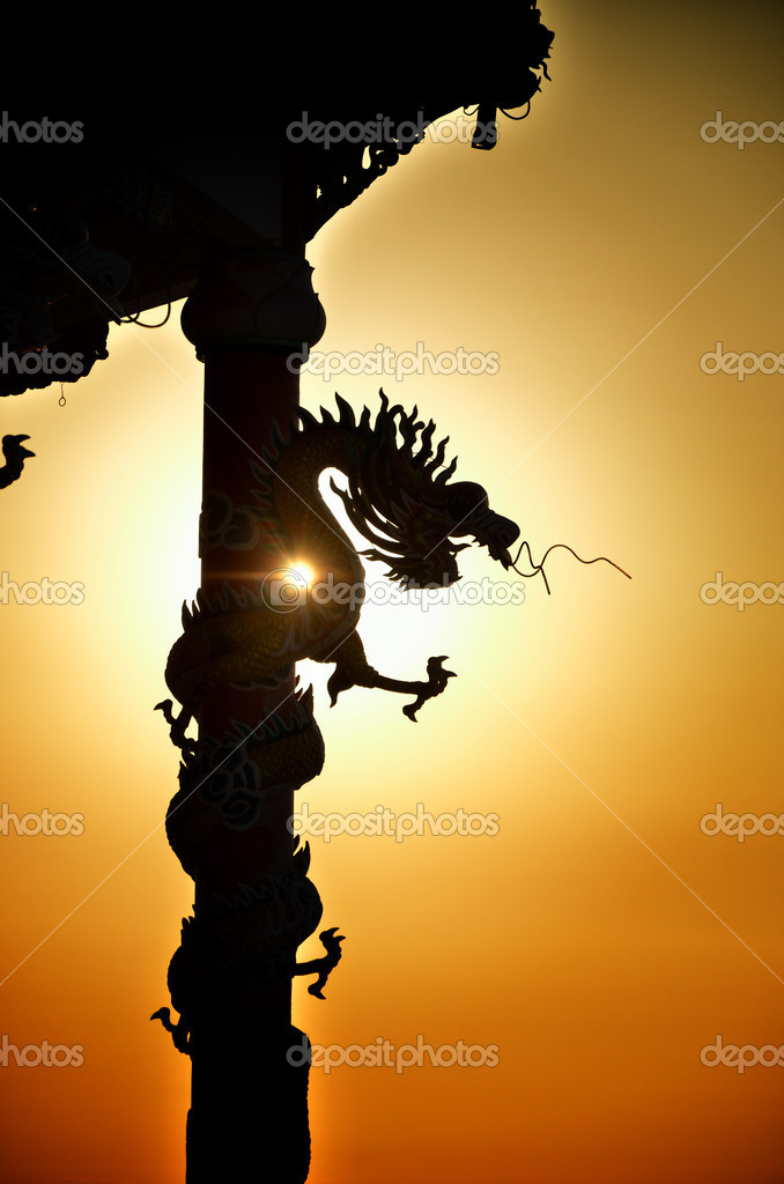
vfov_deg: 13.1
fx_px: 5169
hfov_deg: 8.7
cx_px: 392
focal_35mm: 158
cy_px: 592
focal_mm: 105
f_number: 5.6
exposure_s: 1/1500
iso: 200
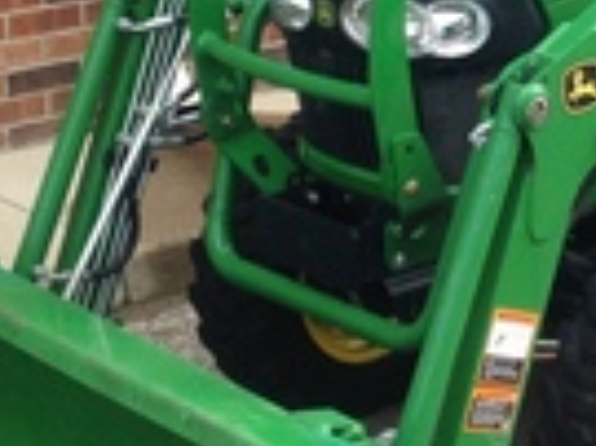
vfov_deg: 11.0
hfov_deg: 14.6
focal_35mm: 133
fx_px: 2288
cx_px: 570
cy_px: 0
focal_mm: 4.12
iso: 50
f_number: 2.4
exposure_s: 1/475
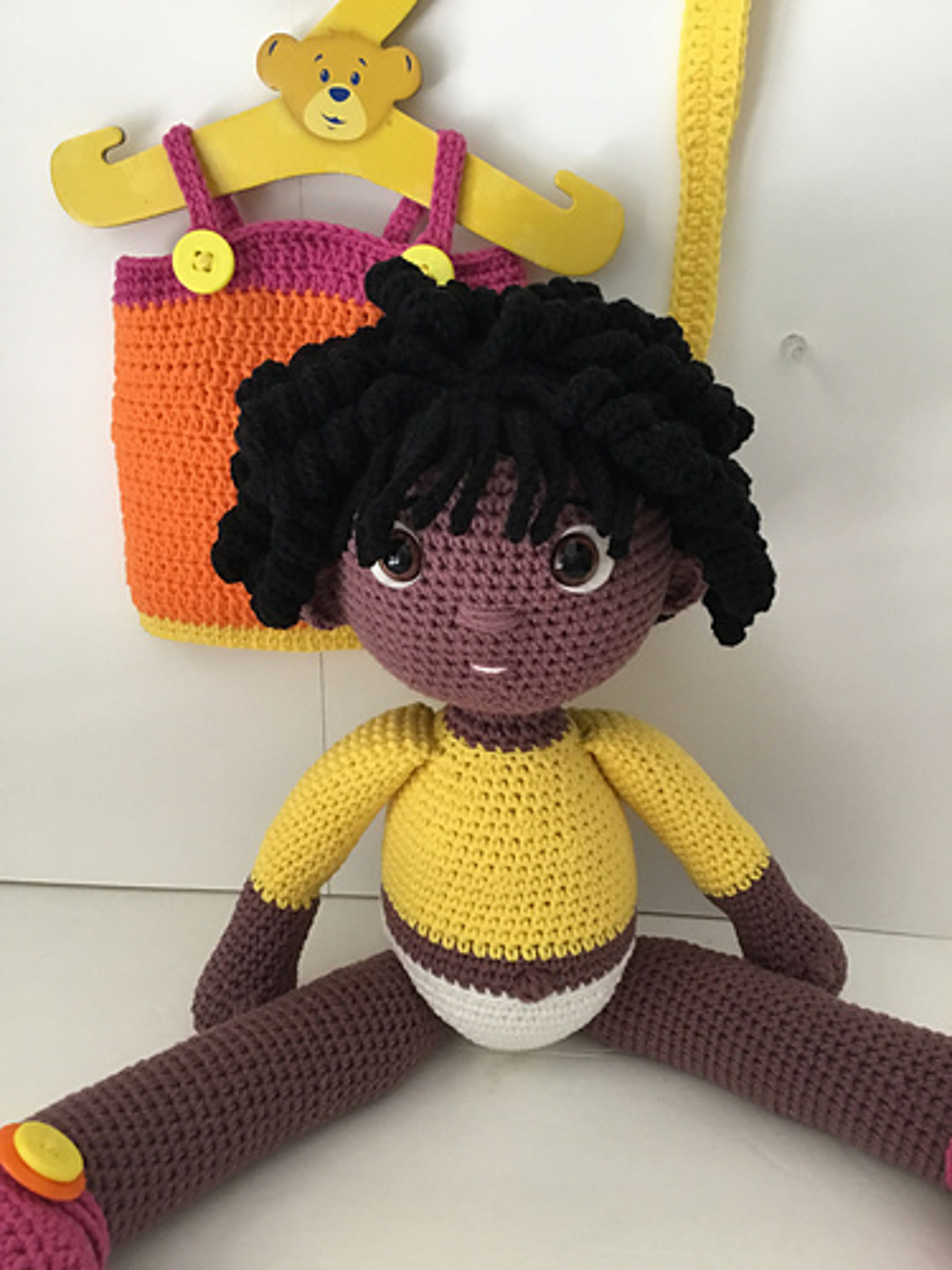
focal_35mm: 31
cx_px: 476
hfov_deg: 45.4
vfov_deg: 58.4
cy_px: 635
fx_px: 1137
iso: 125
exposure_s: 1/30
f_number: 2.4
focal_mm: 3.3
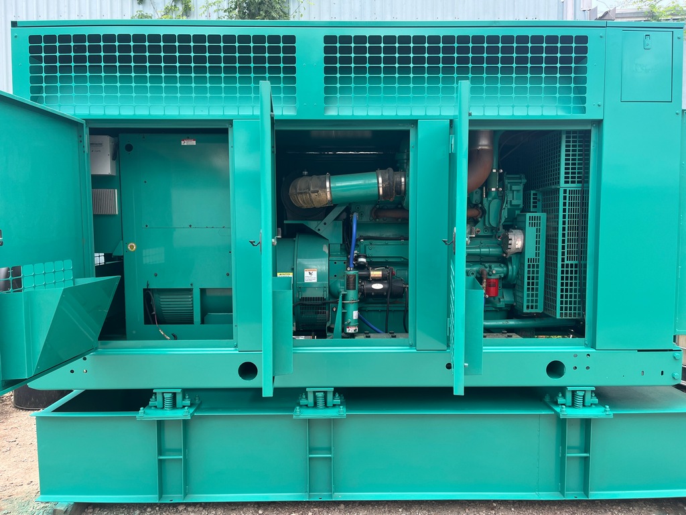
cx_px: 343
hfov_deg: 67.3
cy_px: 258
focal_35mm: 26
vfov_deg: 53.1
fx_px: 515
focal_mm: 5.1
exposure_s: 1/508
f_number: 1.6
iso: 50
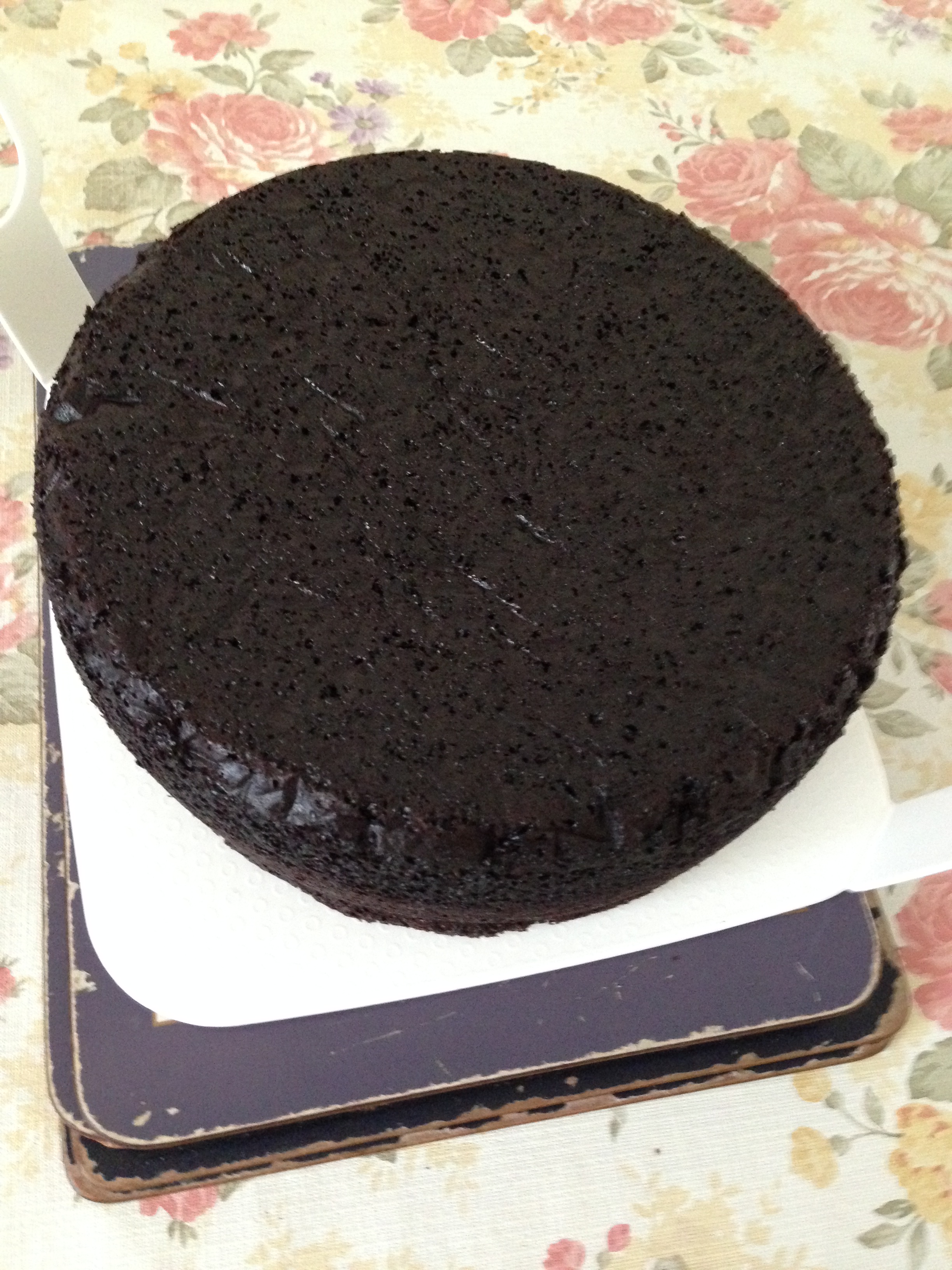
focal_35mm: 33
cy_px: 635
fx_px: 1210
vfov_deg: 55.4
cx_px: 476
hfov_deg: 42.9
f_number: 2.4
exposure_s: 1/15
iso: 500
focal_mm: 4.12
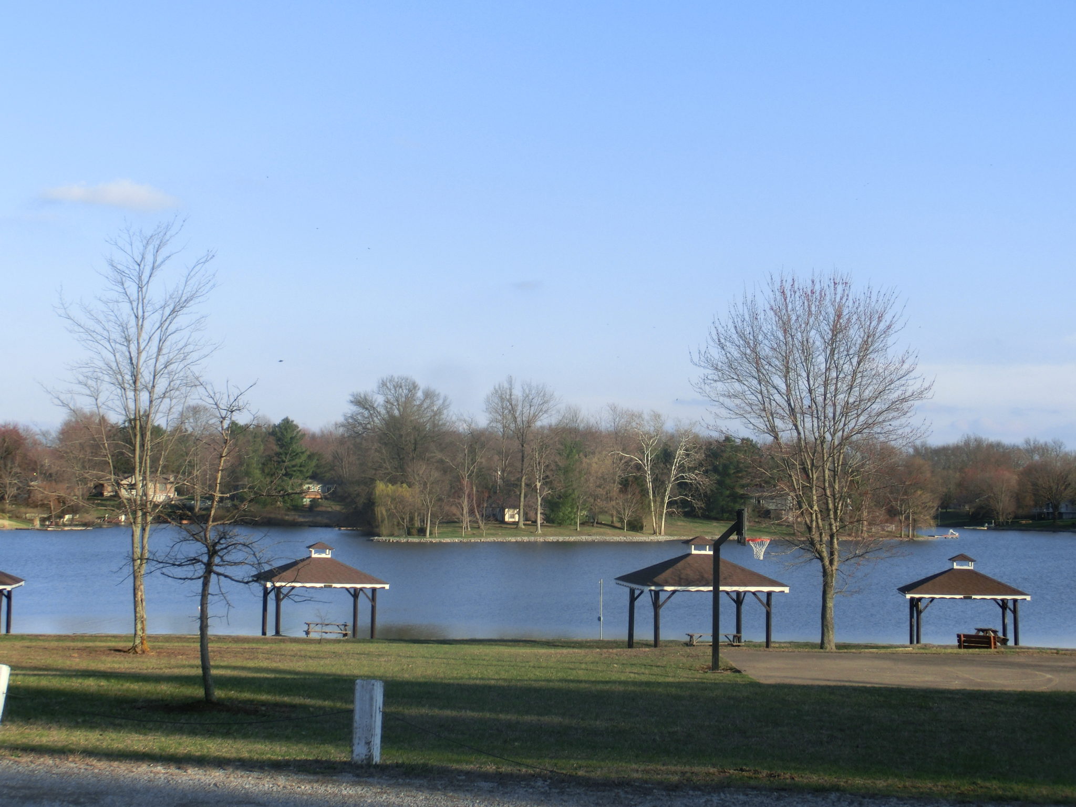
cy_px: 404
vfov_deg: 19.4
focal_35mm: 76
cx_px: 538
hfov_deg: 25.7
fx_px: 2362
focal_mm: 13.48
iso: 100
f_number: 4.9
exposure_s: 1/400
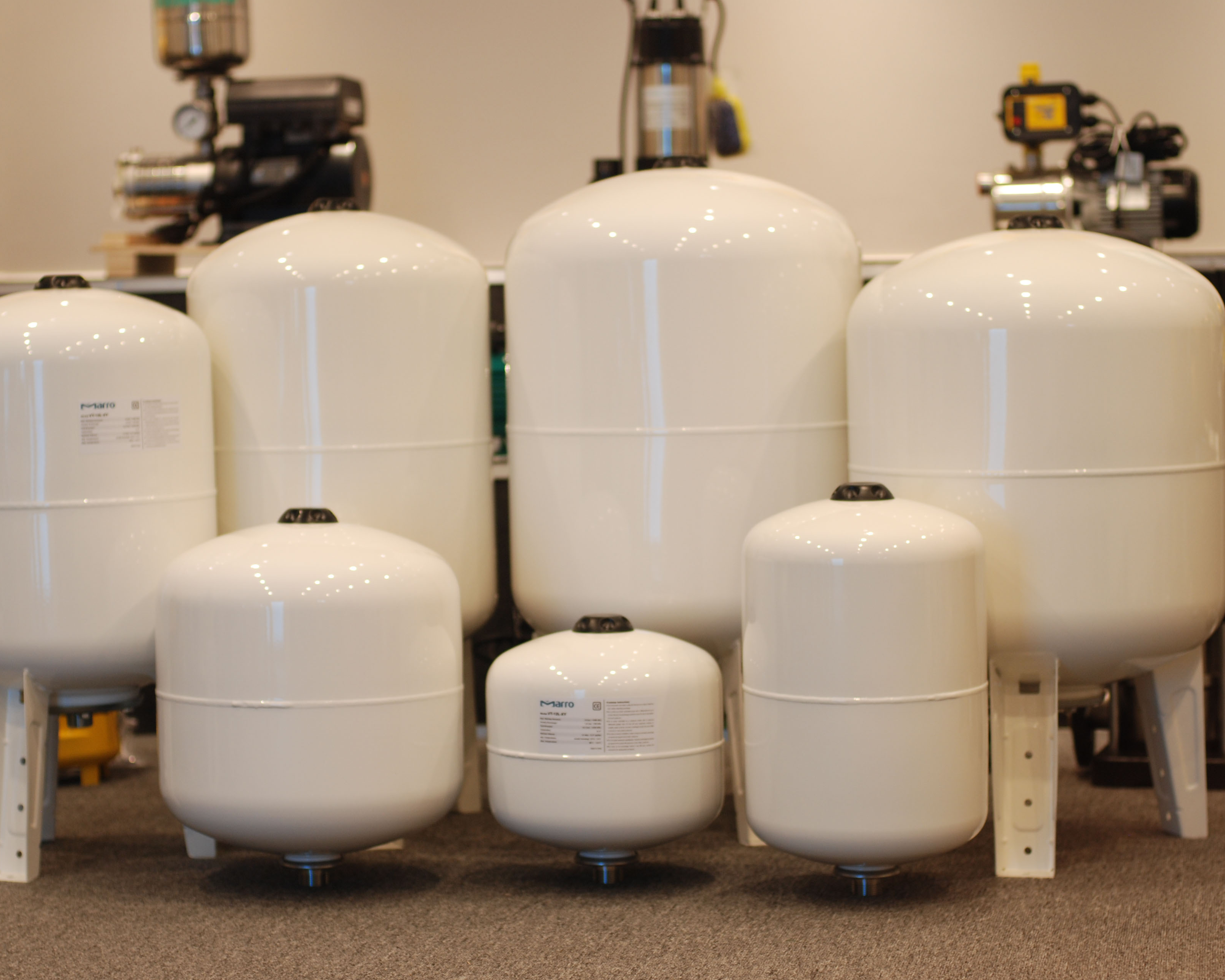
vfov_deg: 18.1
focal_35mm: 85
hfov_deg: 22.5
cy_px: 492
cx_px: 600
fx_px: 3082
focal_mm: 50
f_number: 2.5
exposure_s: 1/80
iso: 200
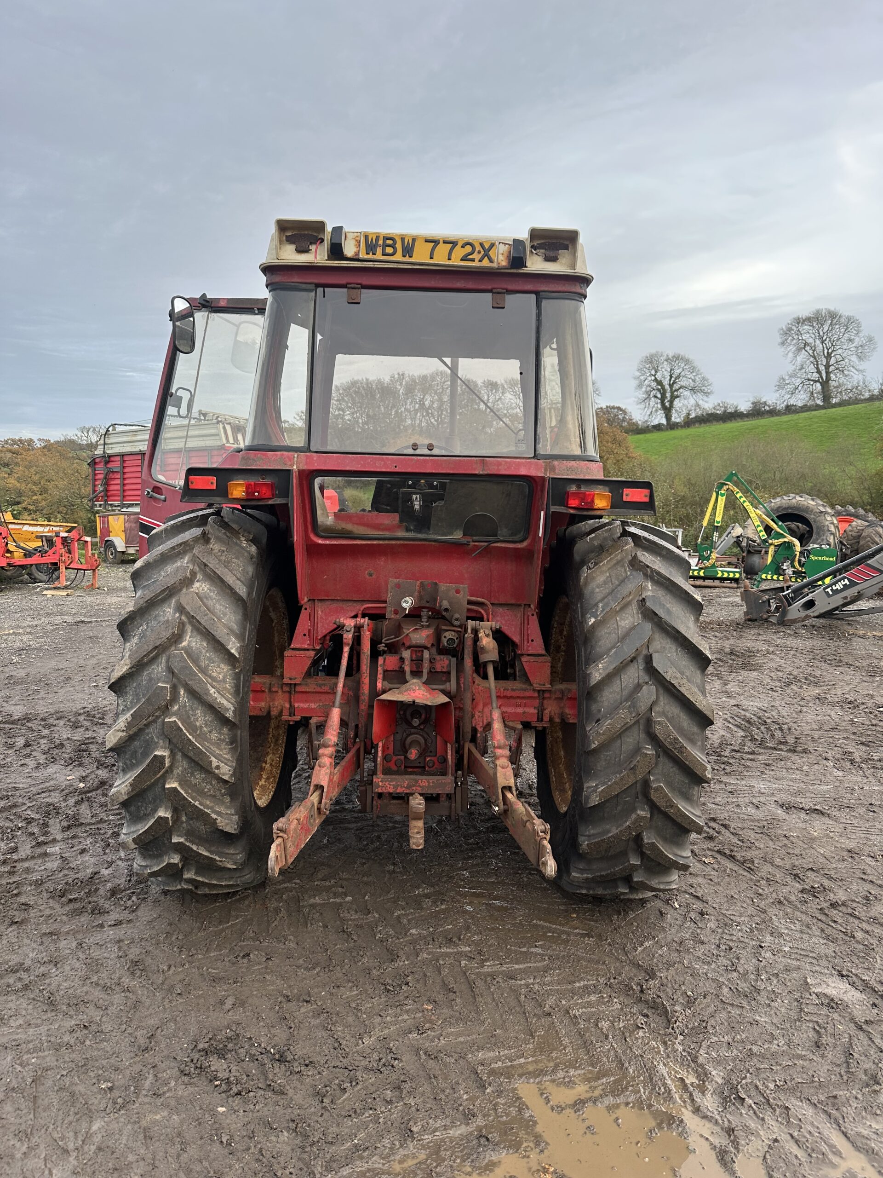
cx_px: 442
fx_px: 816
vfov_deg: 71.6
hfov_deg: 56.8
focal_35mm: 24
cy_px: 589
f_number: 1.78
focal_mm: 6.86
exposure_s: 1/508
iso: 80
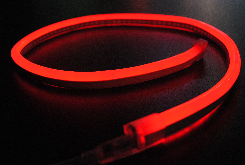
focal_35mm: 48
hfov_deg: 41.0
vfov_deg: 28.2
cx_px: 122
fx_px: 327
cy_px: 82
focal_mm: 32
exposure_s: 1/160
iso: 800
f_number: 4.8
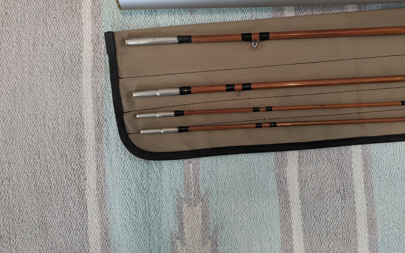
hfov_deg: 50.0
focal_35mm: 39
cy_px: 58
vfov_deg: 32.1
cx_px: 249
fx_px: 430
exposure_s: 1/30
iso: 105
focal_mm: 4.44
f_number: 1.8
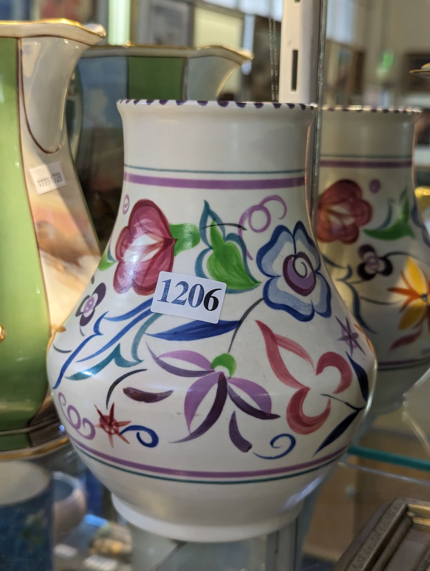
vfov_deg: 39.6
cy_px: 286
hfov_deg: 30.3
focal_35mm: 48
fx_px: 793
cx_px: 215
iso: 297
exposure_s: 1/99.9
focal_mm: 6.81
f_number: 1.85
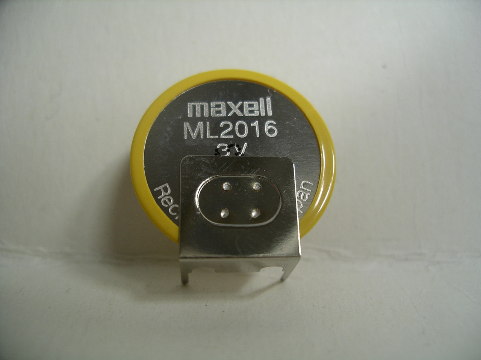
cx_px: 240
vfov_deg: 38.7
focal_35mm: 37
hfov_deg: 50.1
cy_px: 180
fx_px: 514
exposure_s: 1/40
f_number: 2.8
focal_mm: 7.8
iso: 64
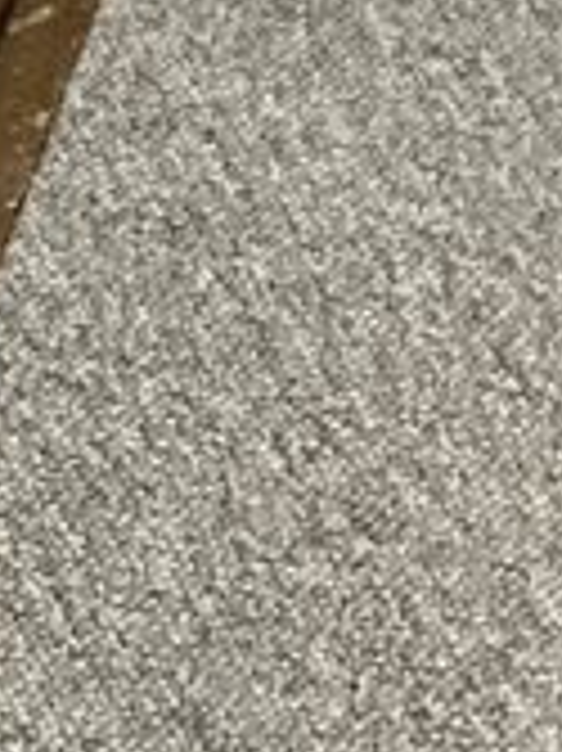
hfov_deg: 5.9
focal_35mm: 224
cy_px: -214
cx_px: -1479
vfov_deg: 8.7
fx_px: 4855
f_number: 1.8
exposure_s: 1/50
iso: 200
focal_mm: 3.99
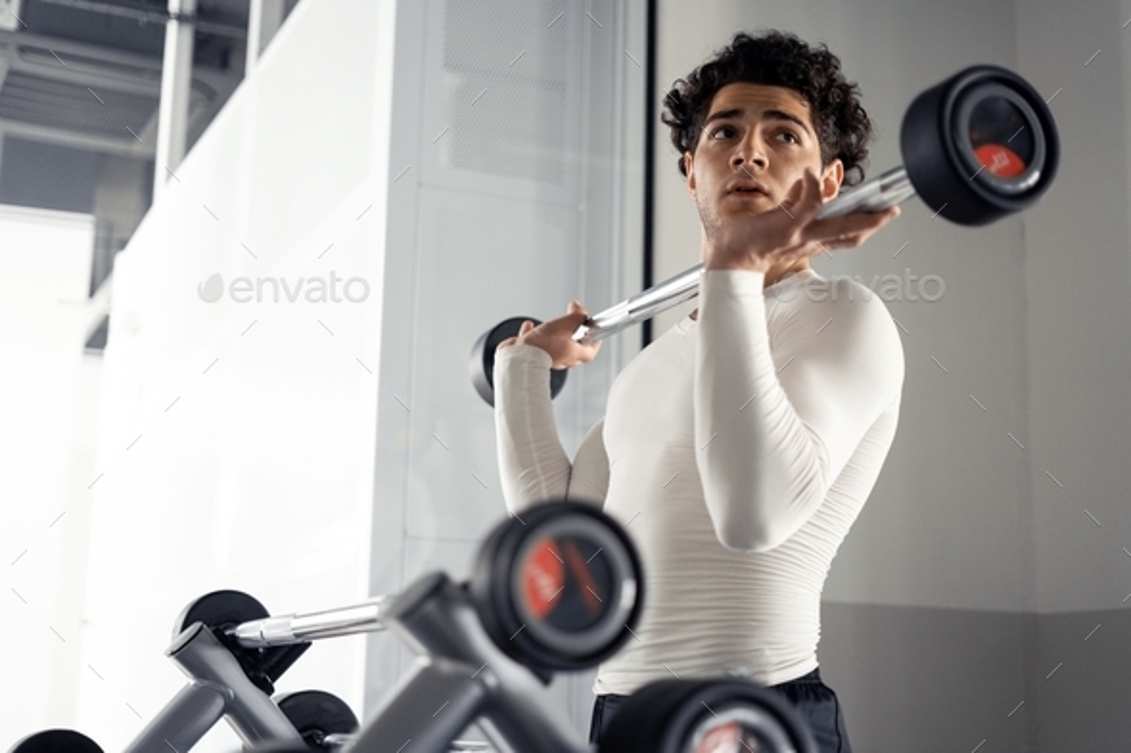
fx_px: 1570
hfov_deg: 39.6
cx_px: 566
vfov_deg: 27.0
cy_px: 376
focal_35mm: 50
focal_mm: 50
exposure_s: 1/160
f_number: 1.8
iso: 640
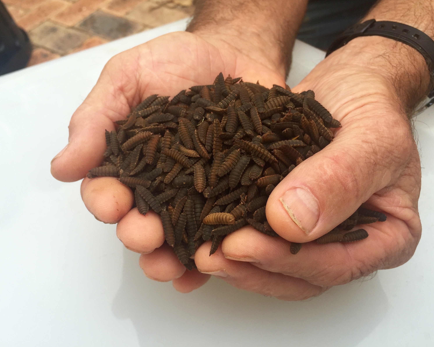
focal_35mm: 31
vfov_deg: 47.1
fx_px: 398
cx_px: 221
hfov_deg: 57.2
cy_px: 170
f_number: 2.2
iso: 32
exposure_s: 1/276
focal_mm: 4.15
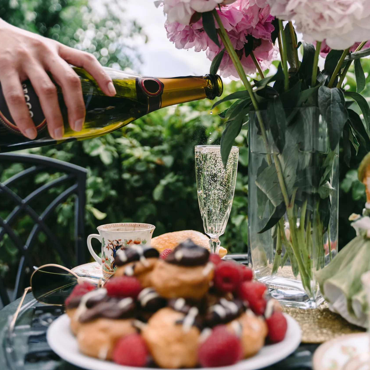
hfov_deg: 45.6
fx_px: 435
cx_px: 235
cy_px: 185
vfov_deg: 46.0
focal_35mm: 36
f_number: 2.8
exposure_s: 1/2500
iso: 160
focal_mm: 28
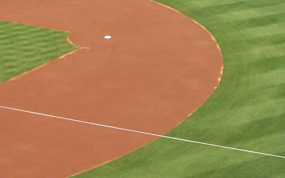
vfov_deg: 10.0
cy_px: -52
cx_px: 153
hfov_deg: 16.3
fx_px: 994
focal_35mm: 128
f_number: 8.8
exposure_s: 1/125
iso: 80
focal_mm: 5.7
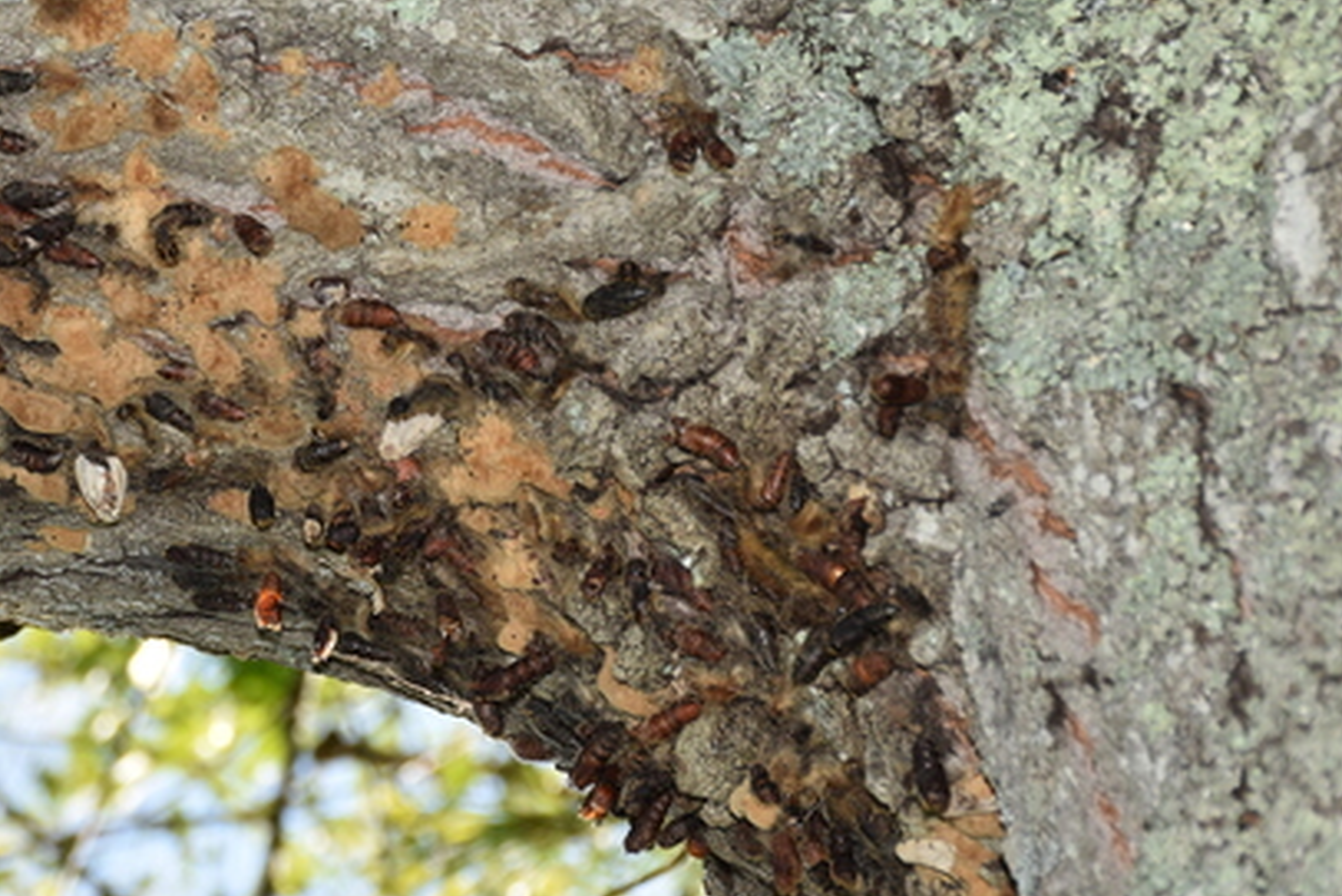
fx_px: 6563
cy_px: 413
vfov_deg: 7.8
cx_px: 155
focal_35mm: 176
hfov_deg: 11.6
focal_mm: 62
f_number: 7.1
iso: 100
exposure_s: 1/200
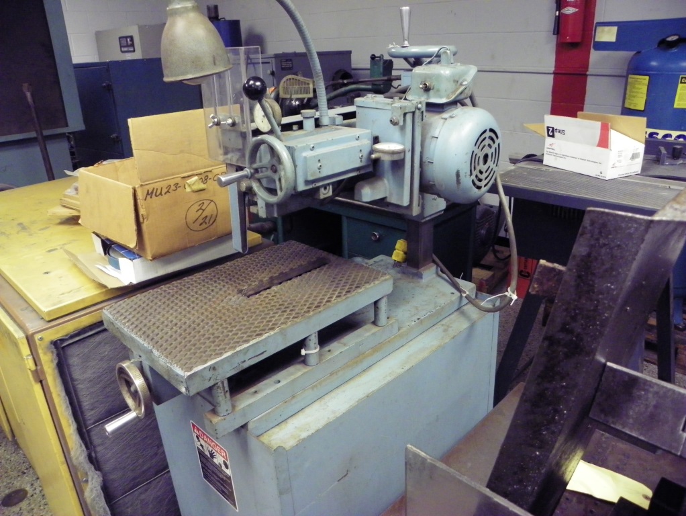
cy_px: 258
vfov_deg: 53.1
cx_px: 343
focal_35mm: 26
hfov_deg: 67.3
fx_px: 516
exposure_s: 1/20
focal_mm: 4.6
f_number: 2.8
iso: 400
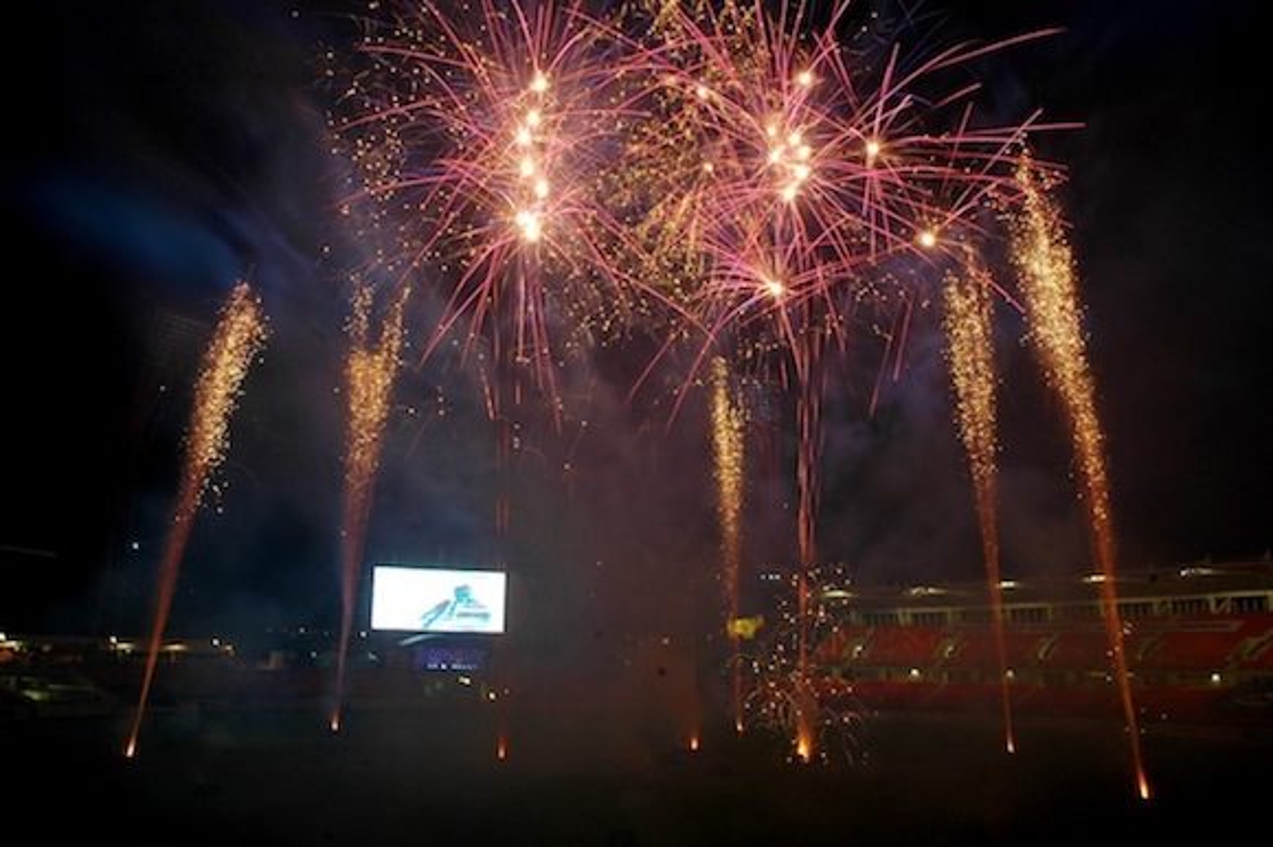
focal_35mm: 36
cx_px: 636
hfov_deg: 53.2
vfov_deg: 36.8
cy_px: 424
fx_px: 1272
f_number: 16
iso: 200
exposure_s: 2
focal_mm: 24
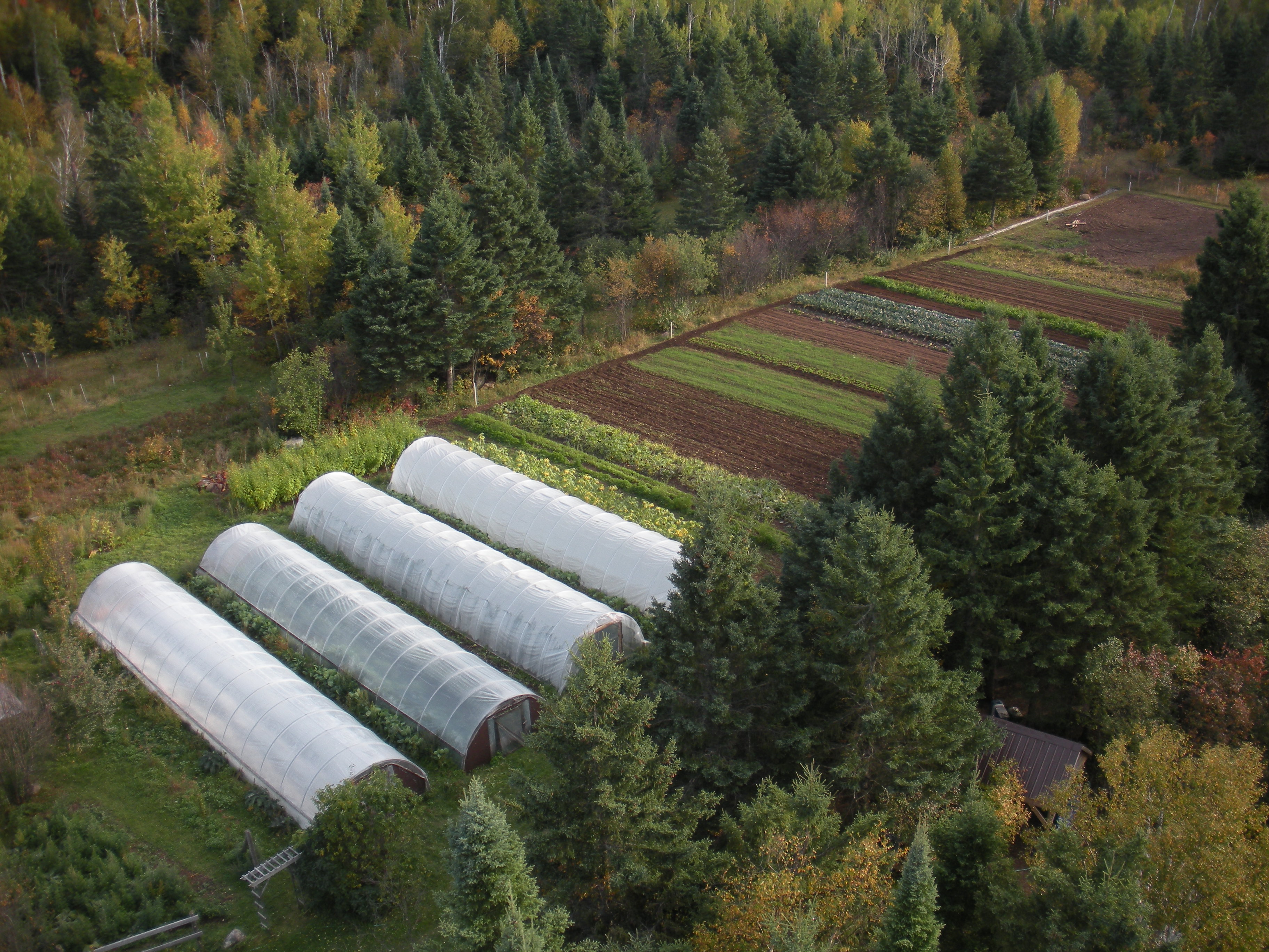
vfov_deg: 40.7
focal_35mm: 35
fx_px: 1283
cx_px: 634
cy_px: 476
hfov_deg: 52.6
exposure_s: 1/130
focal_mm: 6.3
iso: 64
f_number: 3.5
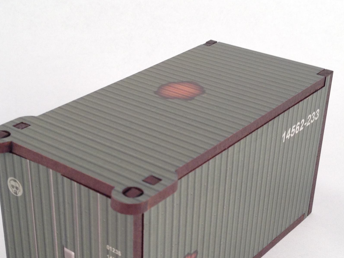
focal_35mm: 72
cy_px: 188
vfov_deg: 20.3
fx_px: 715
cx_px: 159
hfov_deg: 27.0
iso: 64
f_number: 2.4
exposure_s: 1/20
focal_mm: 4.28
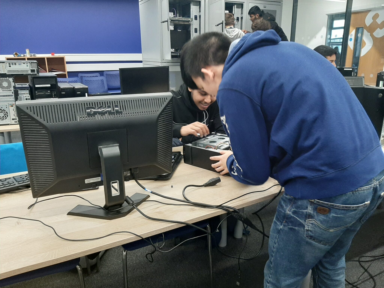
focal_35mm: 26
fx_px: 288
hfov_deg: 67.3
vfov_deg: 53.1
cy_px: 144
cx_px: 192
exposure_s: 1/50
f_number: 1.7
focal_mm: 3.93
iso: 200
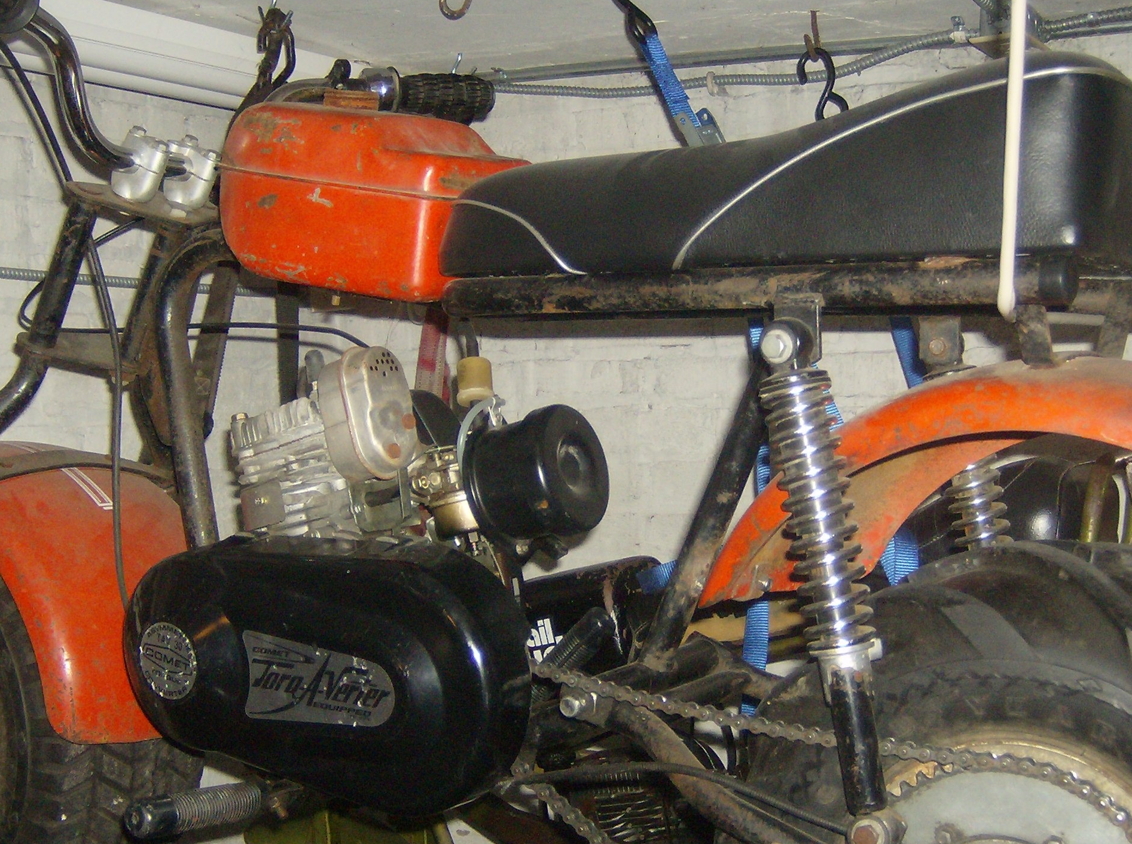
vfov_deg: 29.5
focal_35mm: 49
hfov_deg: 39.0
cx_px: 581
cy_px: 495
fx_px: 1599
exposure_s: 1/60
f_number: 2.8
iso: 200
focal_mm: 6
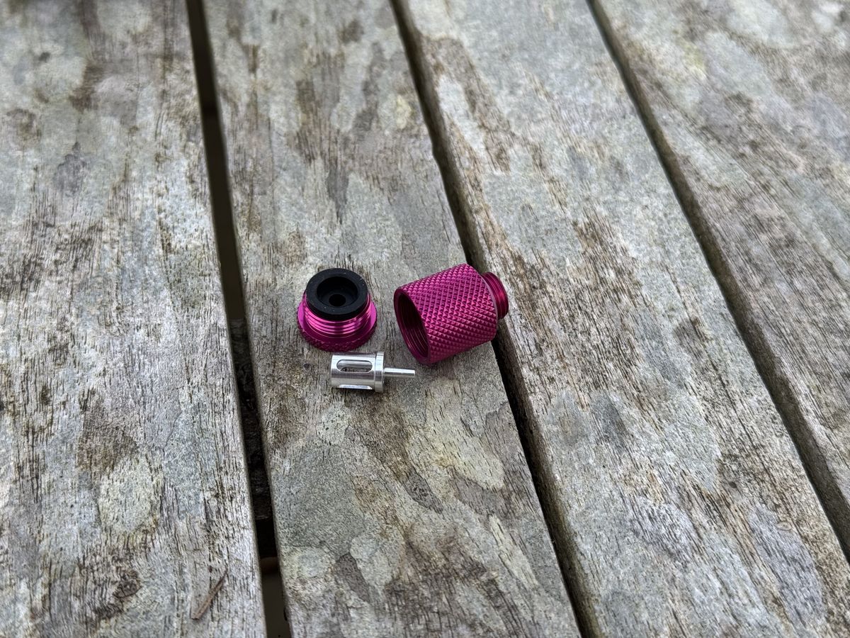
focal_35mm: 48
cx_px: 425
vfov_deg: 30.3
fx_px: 1179
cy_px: 319
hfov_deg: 39.7
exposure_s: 1/243
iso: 64
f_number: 1.78
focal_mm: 6.76
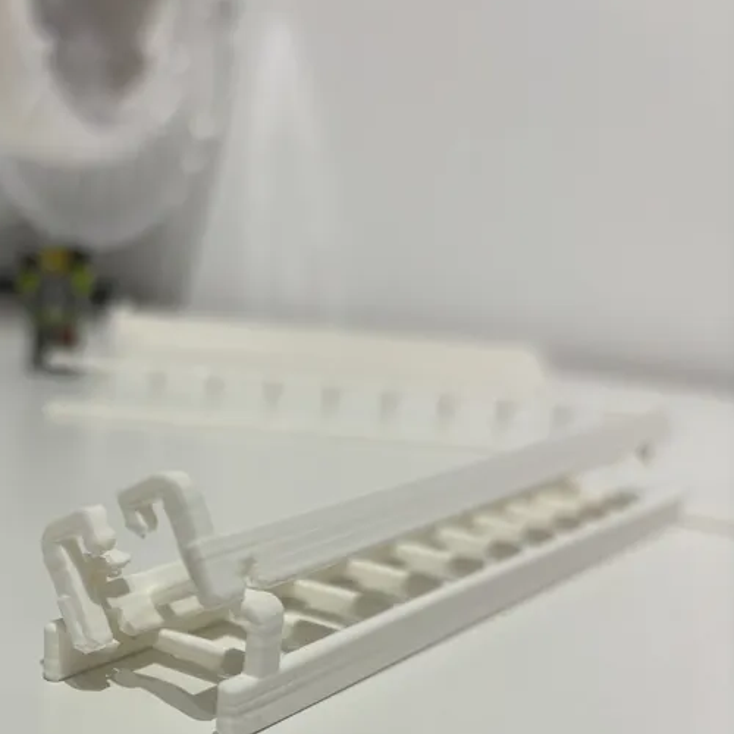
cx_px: 186
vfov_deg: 35.1
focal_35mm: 46
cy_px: 627
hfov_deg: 36.0
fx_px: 1104
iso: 100
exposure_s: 1/100
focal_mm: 5.96
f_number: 1.6
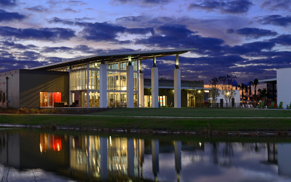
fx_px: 404
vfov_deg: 25.3
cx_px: 119
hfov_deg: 39.4
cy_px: 94
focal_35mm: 51
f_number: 8
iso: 160
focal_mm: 35
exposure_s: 2.5
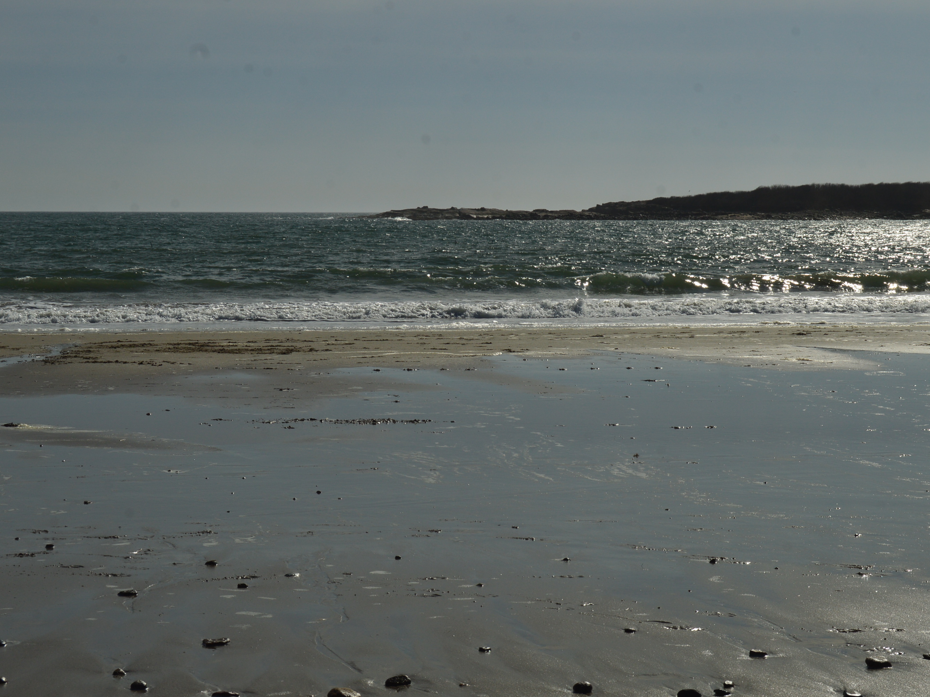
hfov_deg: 26.0
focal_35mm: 75
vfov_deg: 19.6
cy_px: 348
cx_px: 519
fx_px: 2015
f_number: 13
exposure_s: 1/800
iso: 200
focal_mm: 46
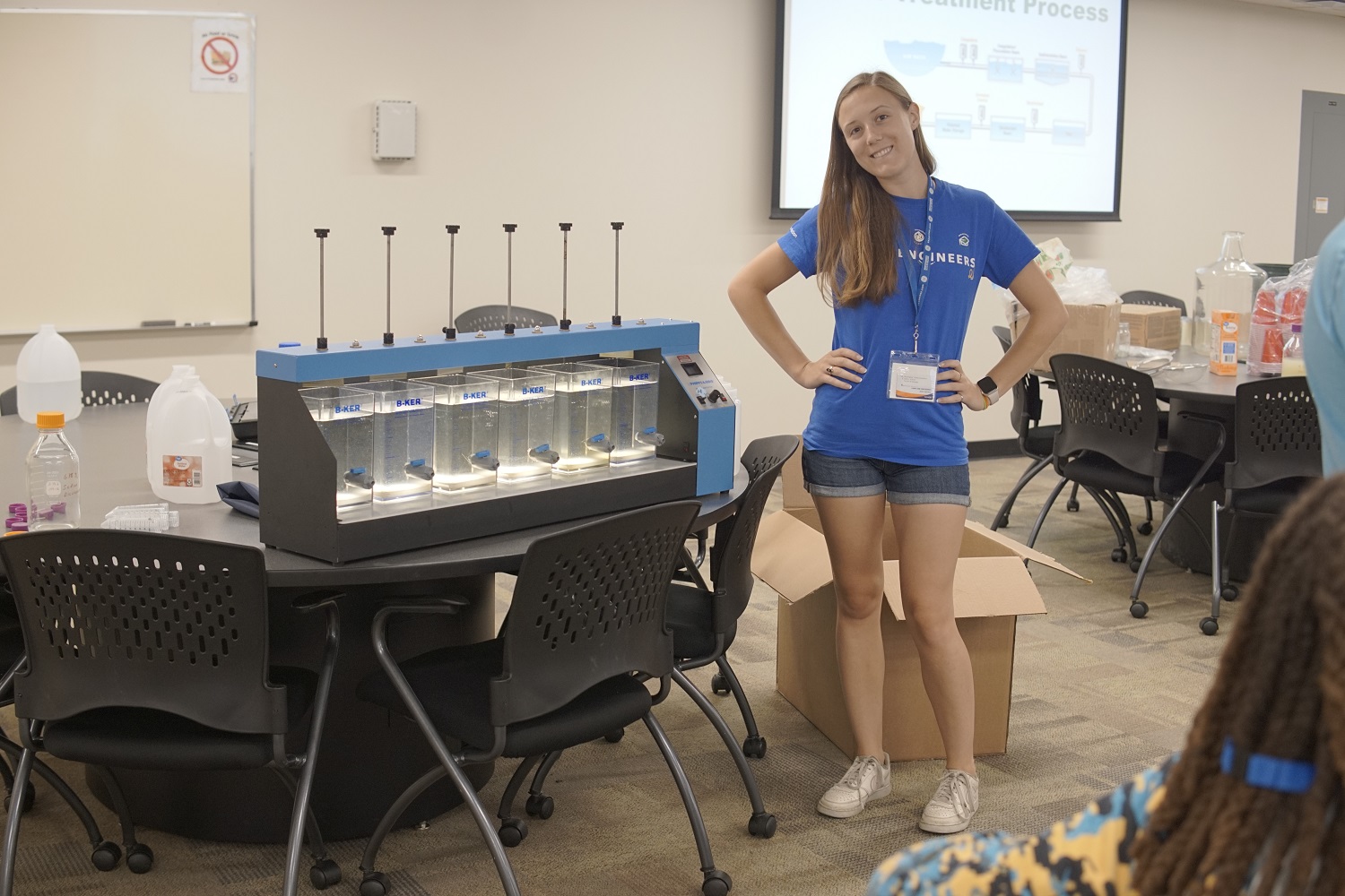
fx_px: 1681
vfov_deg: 29.9
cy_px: 448
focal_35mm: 45
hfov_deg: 43.6
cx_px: 672
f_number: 2.8
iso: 800
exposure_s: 1/125
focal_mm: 30
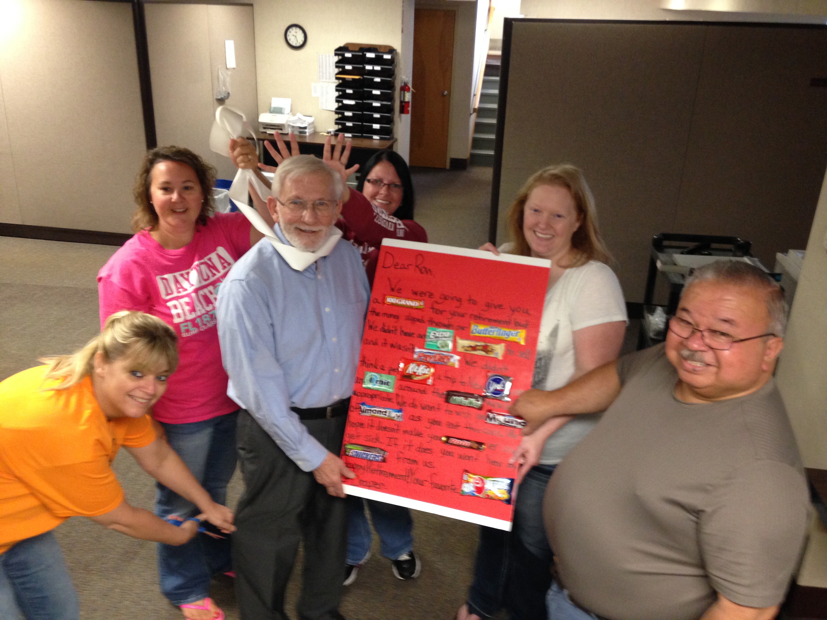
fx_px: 788
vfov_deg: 42.9
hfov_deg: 55.4
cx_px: 414
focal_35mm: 33
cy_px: 310
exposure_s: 1/20
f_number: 2.4
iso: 200
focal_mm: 4.12
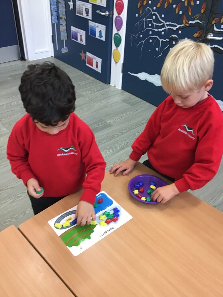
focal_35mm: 31
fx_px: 266
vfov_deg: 58.4
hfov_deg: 45.4
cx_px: 112
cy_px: 148
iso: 100
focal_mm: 3.3
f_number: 2.4
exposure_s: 1/33
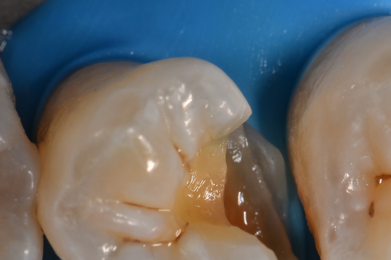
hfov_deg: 7.5
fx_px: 2964
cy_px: 192
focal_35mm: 273
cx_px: 198
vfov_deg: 5.0
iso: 200
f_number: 32
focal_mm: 105
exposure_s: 1/160
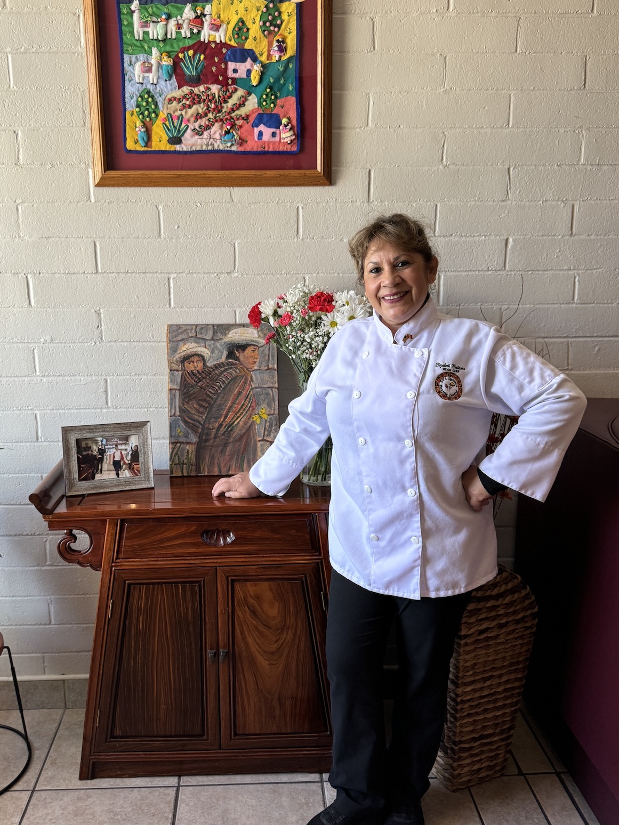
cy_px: 402
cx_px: 285
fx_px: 739
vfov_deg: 58.3
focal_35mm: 31
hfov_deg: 45.4
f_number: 1.78
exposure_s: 1/120
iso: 200
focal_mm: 6.76
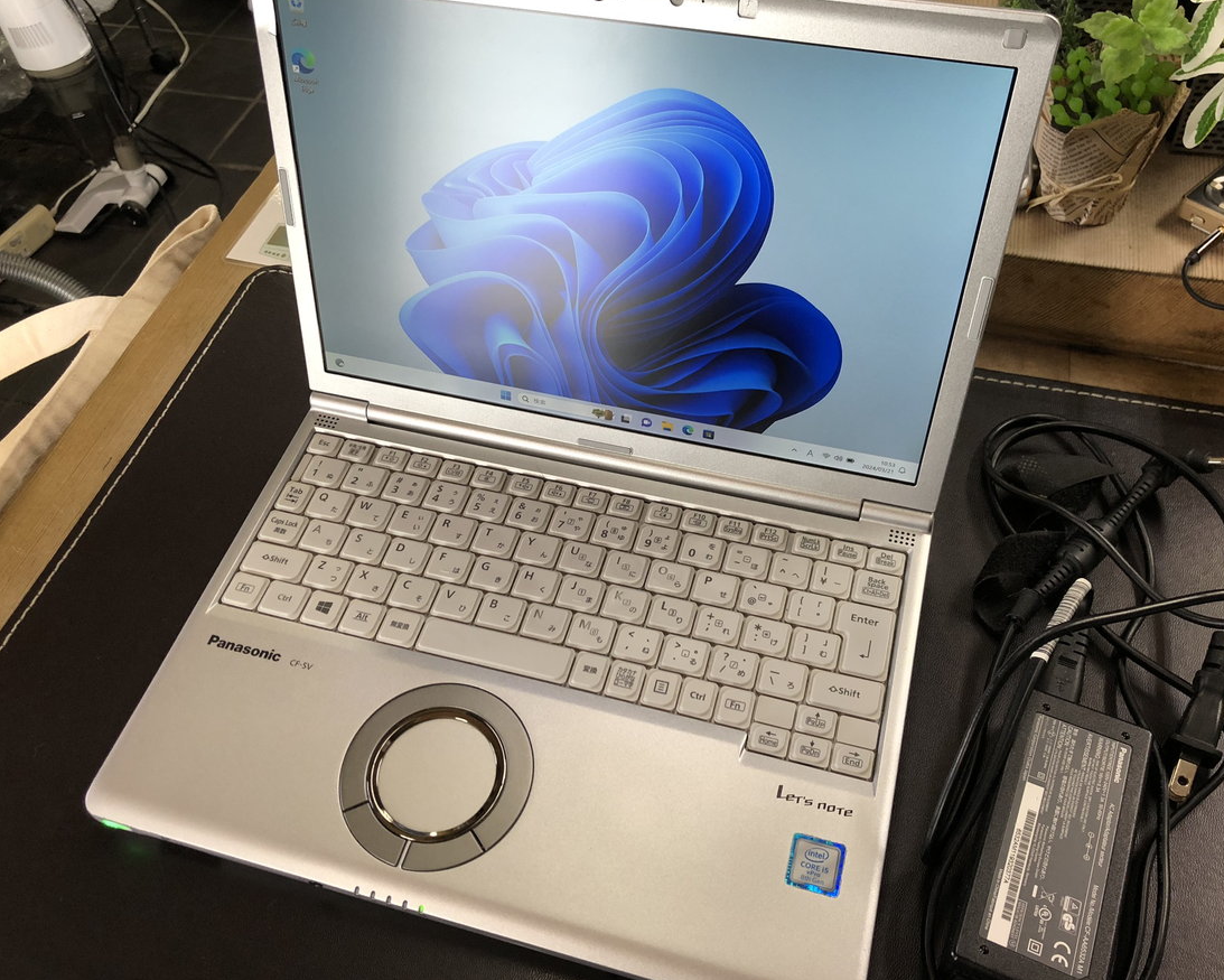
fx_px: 1087
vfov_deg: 48.5
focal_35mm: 30
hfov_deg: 58.7
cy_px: 484
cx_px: 635
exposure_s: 1/19
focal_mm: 3.99
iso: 40
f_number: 1.8
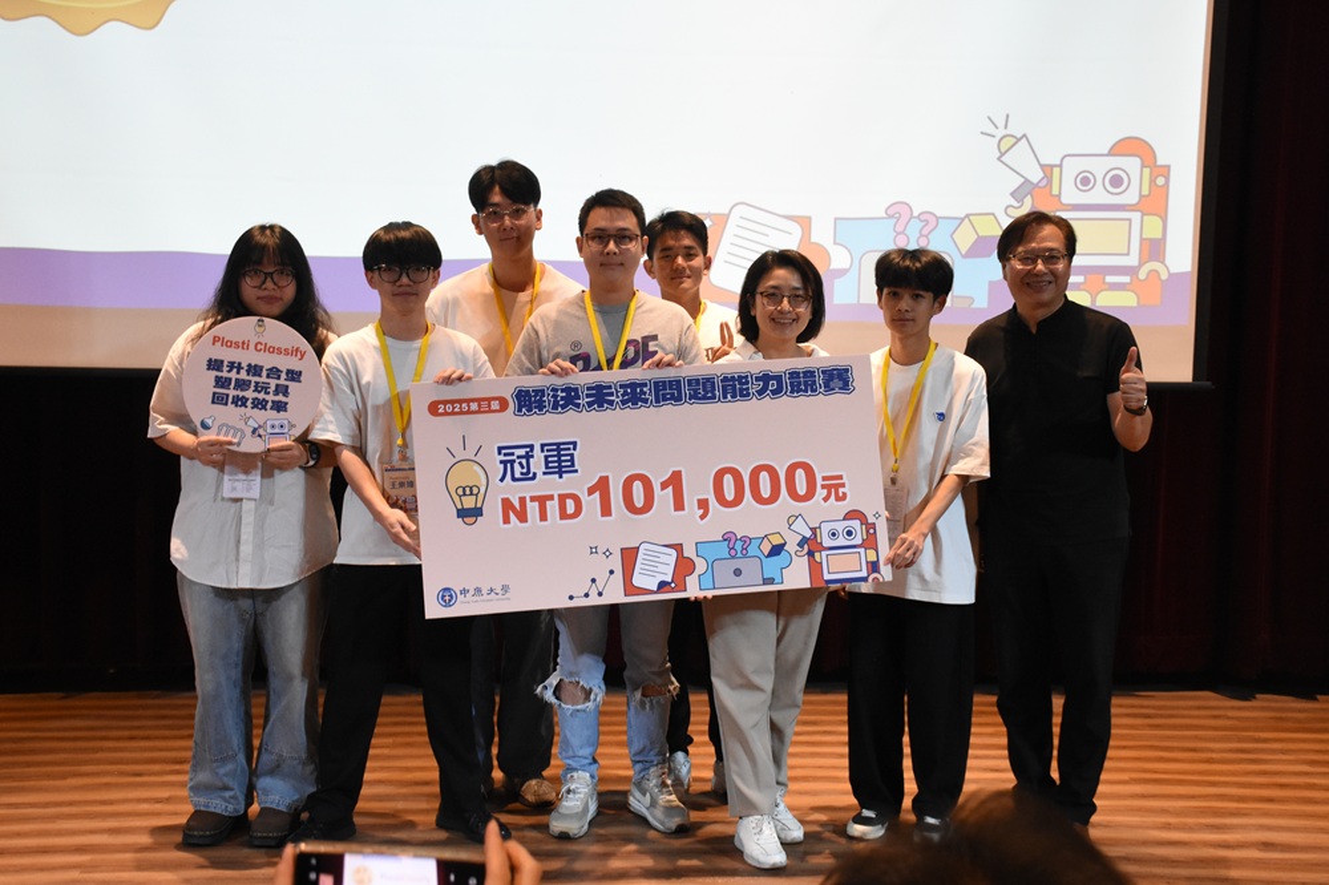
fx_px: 1771
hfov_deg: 41.1
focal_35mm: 48
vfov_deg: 28.1
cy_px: 442
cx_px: 664
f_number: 6.3
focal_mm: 32
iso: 3200
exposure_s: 1/50
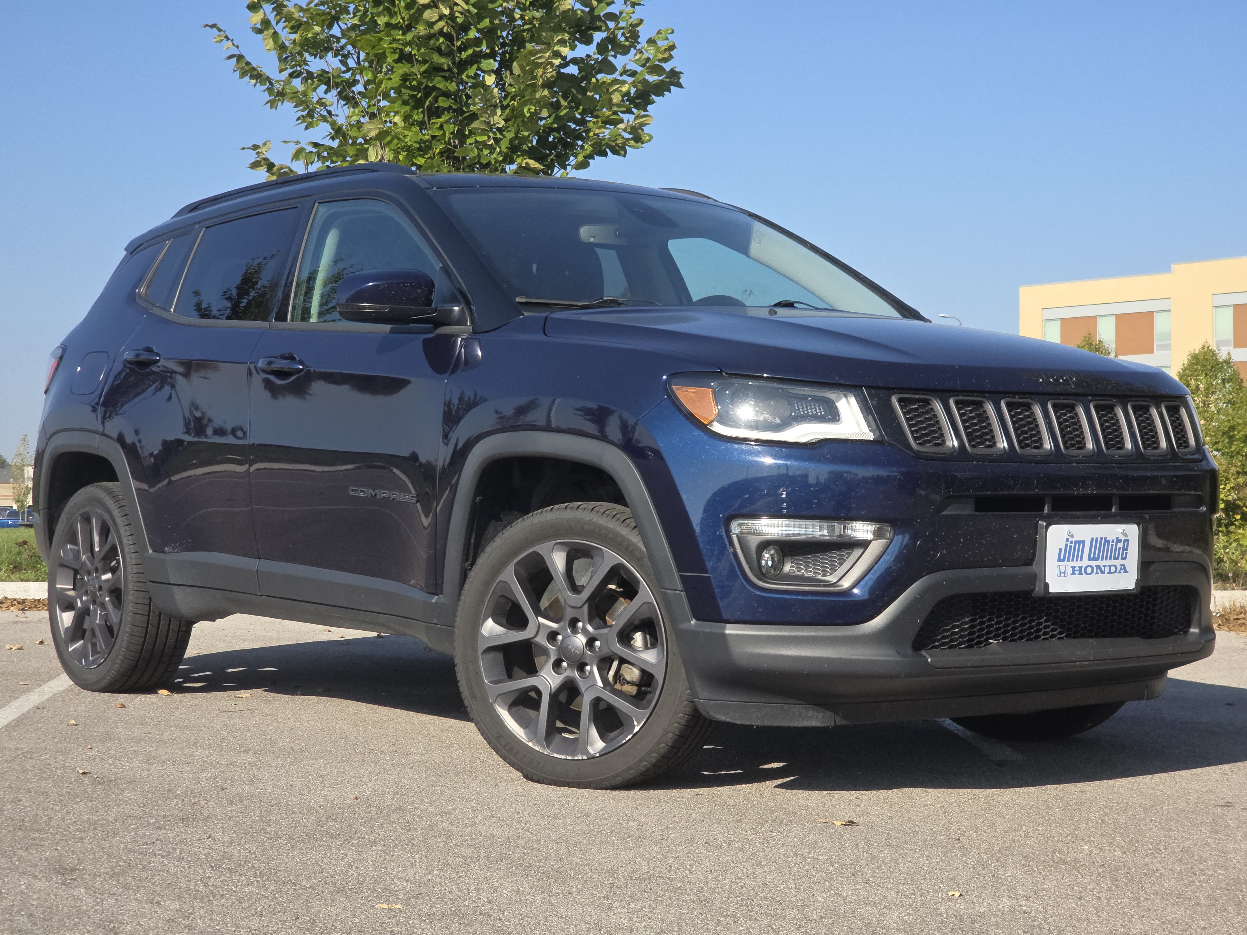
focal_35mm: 69
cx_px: 624
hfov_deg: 28.2
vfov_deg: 21.3
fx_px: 2486
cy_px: 468
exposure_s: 1/1686
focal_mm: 7.9
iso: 50
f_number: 2.4
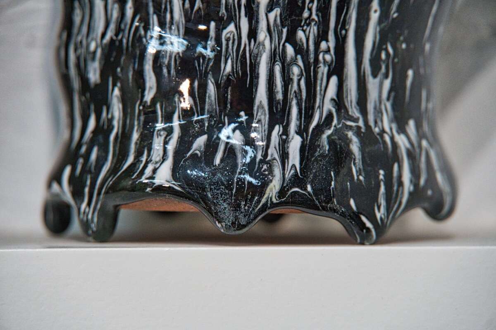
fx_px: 2748
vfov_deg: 6.9
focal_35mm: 200
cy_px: 165
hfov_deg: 10.3
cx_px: 248
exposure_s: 1/250
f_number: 5.6
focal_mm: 133
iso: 2000
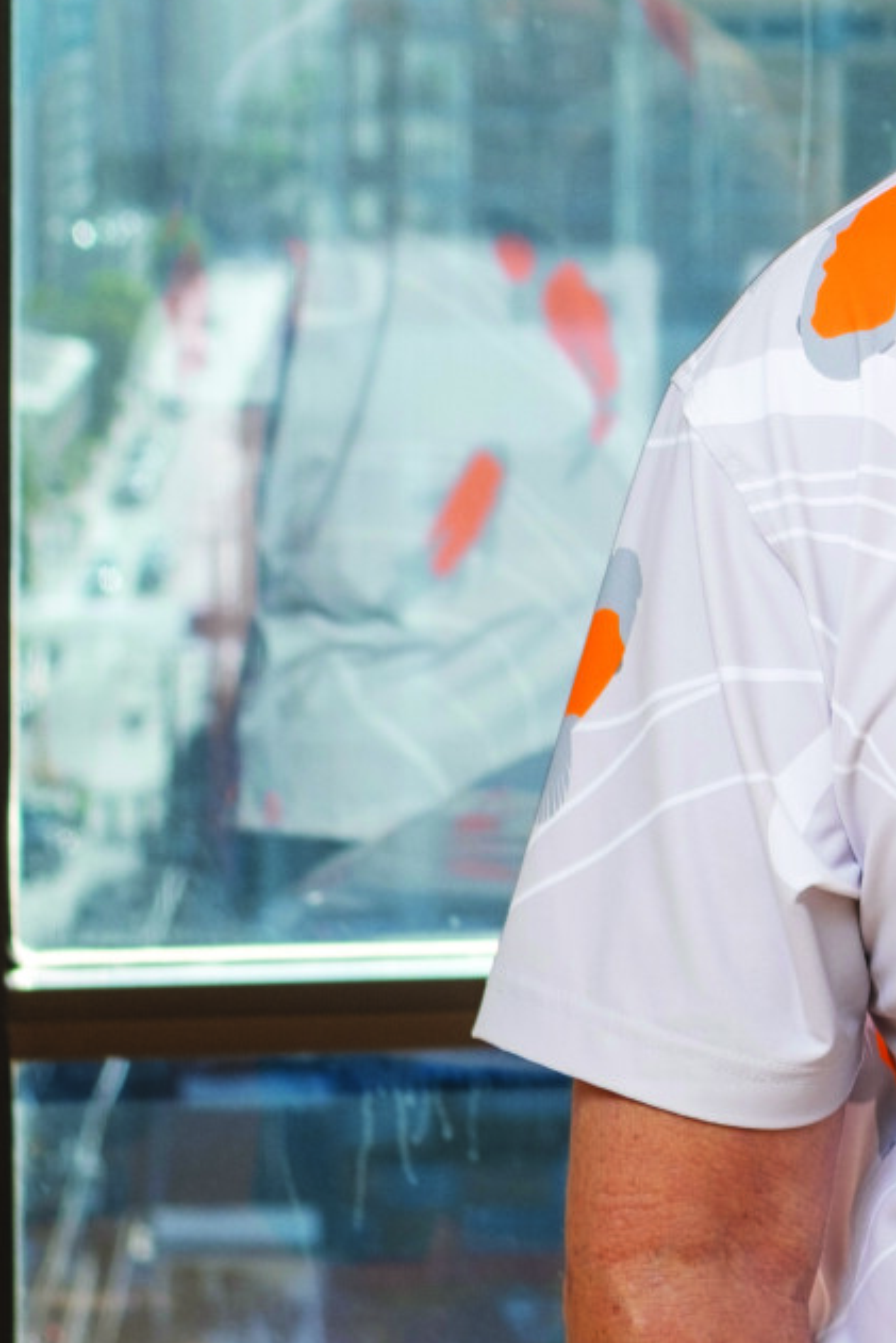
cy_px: 258
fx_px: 6417
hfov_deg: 7.8
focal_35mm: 172
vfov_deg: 11.9
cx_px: 1414
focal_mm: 35
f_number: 4
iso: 160
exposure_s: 1/60
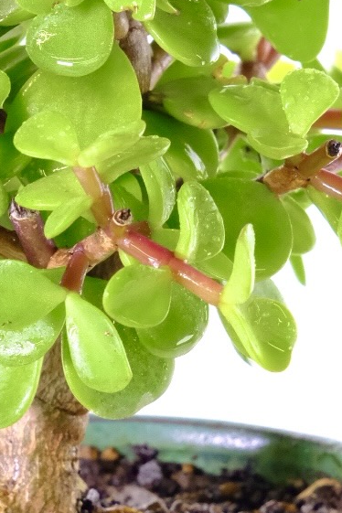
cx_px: 66
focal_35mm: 380
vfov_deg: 5.4
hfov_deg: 3.6
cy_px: 258
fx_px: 5415
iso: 3200
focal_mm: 80
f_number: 8
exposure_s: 1/30
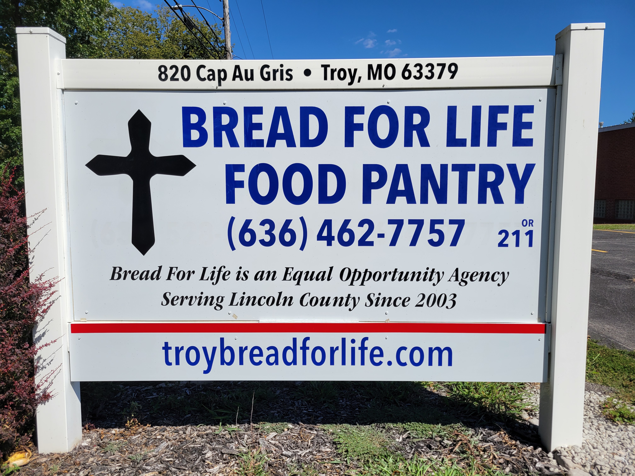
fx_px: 477
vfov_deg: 53.1
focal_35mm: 26
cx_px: 318
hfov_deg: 67.3
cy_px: 238
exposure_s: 1/4730
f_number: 1.8
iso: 40
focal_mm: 5.4
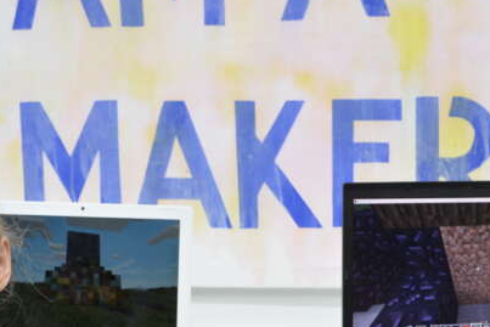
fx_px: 1334
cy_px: 379
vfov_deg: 13.6
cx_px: 293
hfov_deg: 20.8
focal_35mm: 98
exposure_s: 1/60
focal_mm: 22
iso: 500
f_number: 6.3
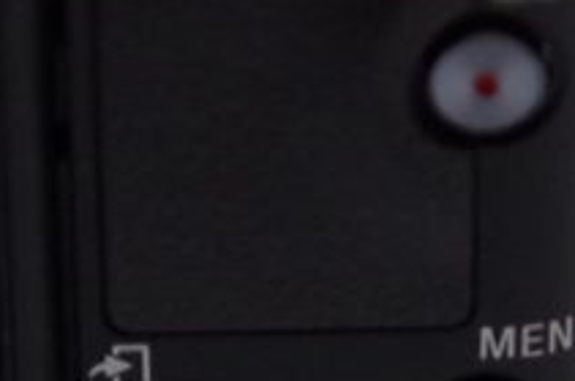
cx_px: 302
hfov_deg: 4.1
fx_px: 7942
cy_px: 355
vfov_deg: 2.8
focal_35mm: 498
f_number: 4.5
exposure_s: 1/125
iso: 3200
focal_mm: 70
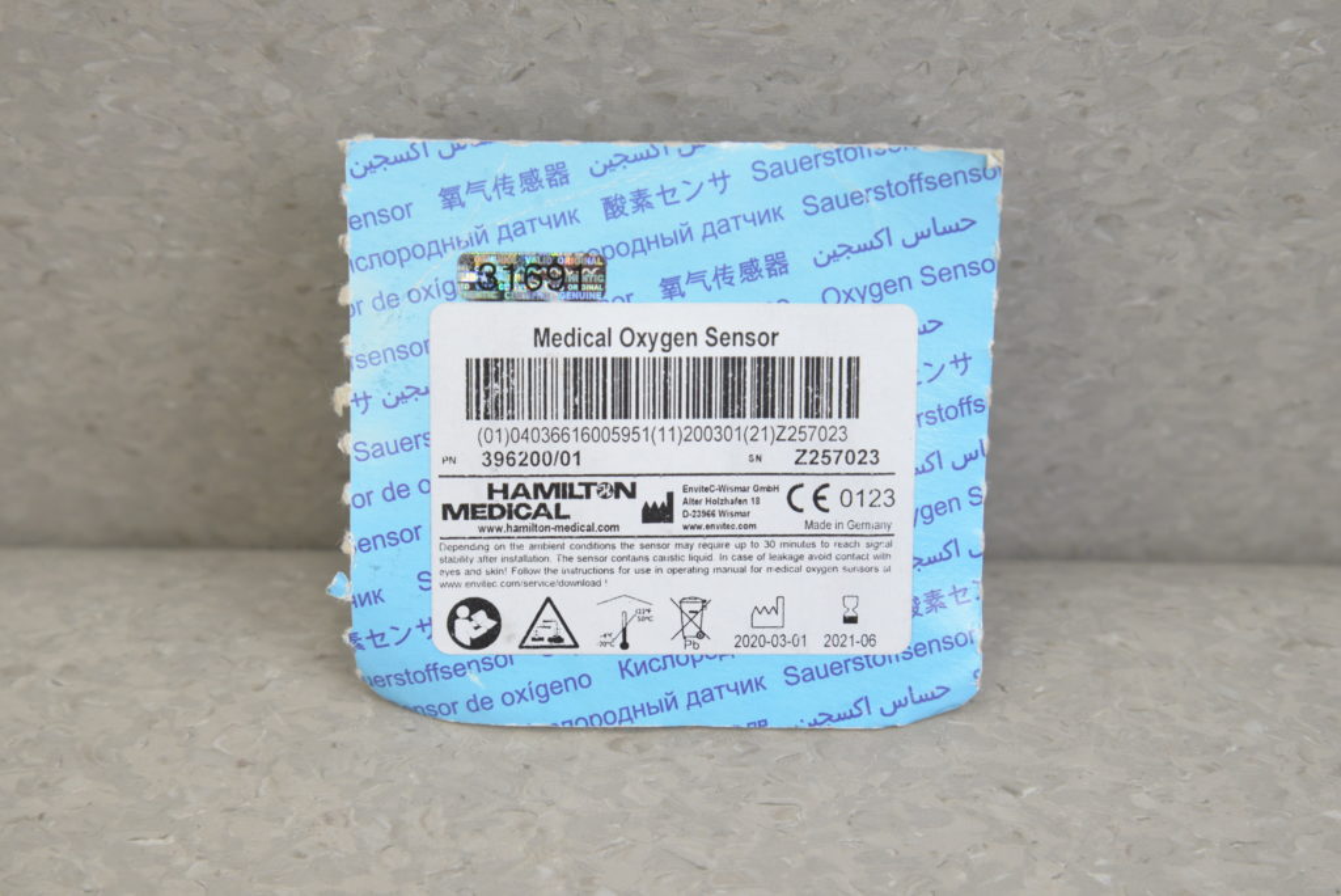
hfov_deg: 28.8
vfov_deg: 19.5
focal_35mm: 70
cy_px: 448
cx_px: 670
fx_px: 2609
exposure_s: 1/125
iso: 1600
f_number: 7.1
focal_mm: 70
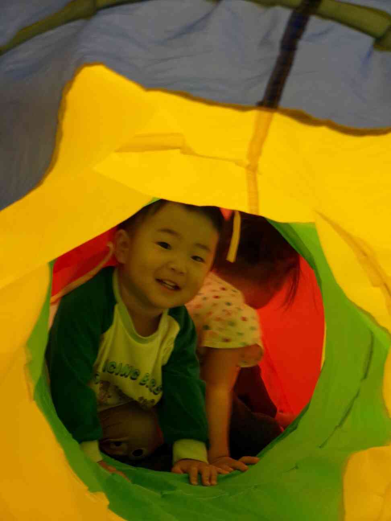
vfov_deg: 25.0
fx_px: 1175
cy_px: 260
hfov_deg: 18.9
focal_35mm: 78
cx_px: 196
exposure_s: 1/34
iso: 134
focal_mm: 14
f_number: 5.4
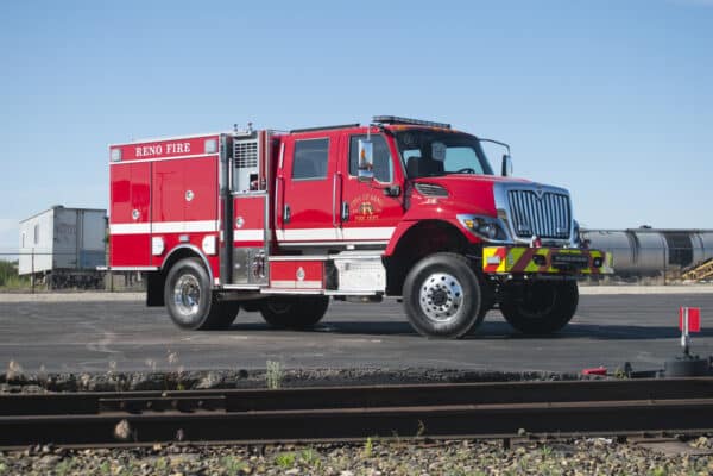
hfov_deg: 29.9
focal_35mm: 68
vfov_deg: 20.2
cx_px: 356
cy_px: 238
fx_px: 1337
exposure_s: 1/640
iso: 160
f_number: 6.3
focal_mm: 45
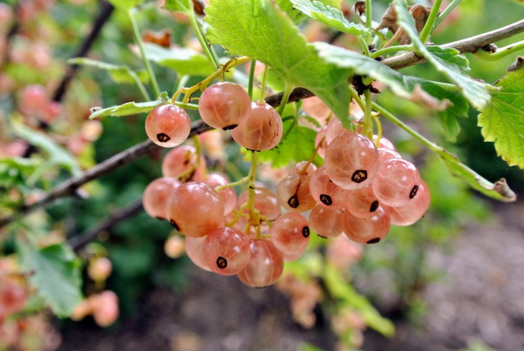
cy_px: 176
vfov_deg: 28.7
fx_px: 685
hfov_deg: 41.9
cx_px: 262
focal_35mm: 47
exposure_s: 1/125
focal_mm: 17.5
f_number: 5.6
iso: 200
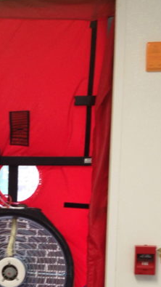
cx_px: -4
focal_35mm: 90
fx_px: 683
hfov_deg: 13.2
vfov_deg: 23.0
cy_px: 267
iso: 80
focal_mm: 4.28
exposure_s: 1/30
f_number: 2.4
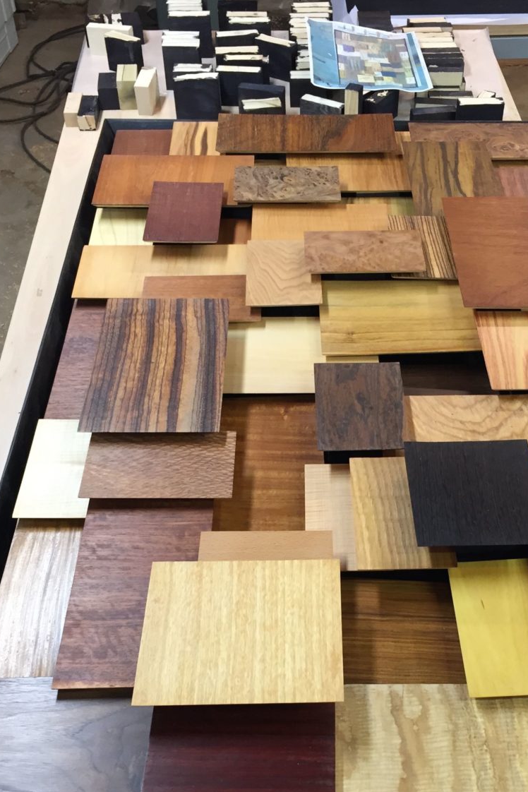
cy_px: 507
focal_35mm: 43
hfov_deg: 31.0
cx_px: 348
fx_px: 946
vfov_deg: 45.0
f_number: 2.2
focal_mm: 4.15
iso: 64
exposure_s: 1/30
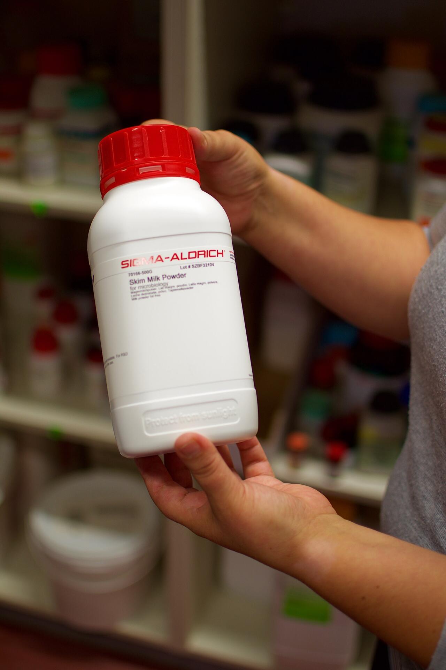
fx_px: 976
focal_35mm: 52
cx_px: 223
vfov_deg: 37.9
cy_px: 335
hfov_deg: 25.8
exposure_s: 1/60
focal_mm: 35
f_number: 1.8
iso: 125
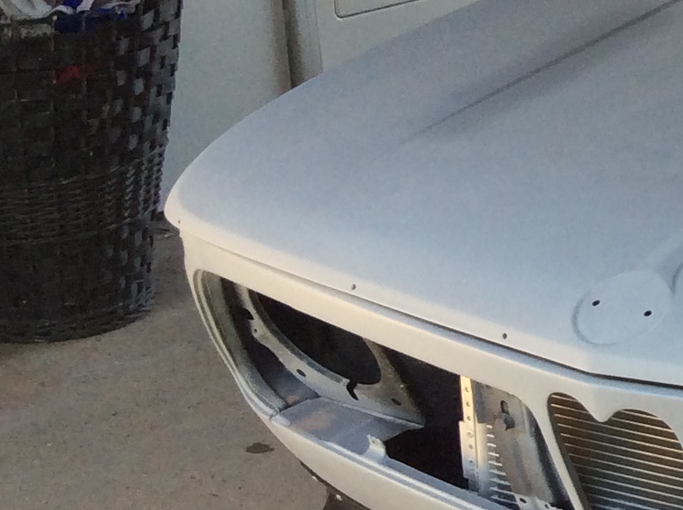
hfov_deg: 15.9
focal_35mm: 111
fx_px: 2187
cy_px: 233
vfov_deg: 13.3
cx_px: 1097
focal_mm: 3.3
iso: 50
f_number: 2.4
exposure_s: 1/60
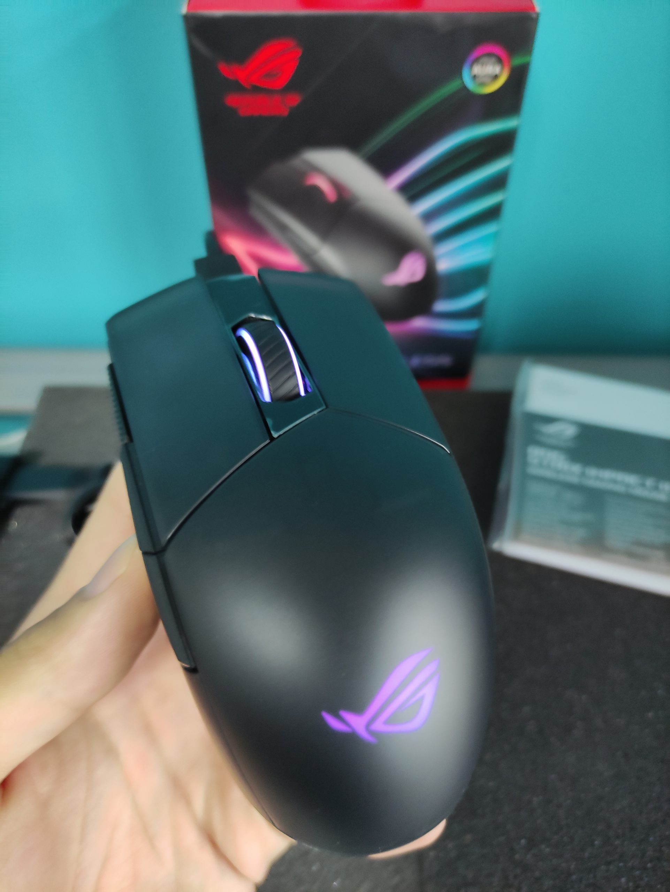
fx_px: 645
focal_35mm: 25
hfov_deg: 54.9
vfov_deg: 69.4
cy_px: 446
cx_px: 335
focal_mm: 5.43
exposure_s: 1/20
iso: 757
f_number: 1.89
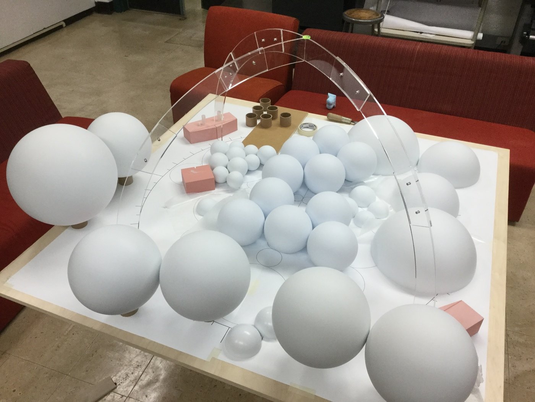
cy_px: 201
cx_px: 268
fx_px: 479
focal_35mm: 31
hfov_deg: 58.4
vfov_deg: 45.4
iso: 40
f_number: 2.4
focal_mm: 3.3
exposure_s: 1/30
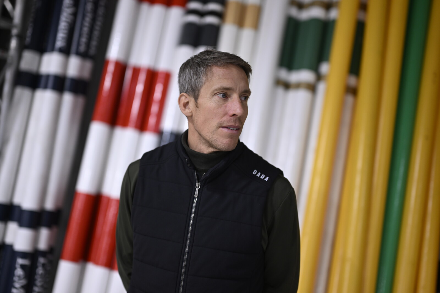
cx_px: 220
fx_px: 611
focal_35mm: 50
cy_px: 146
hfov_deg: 39.6
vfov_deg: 27.0
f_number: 1.2
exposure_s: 1/125
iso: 640
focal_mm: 50
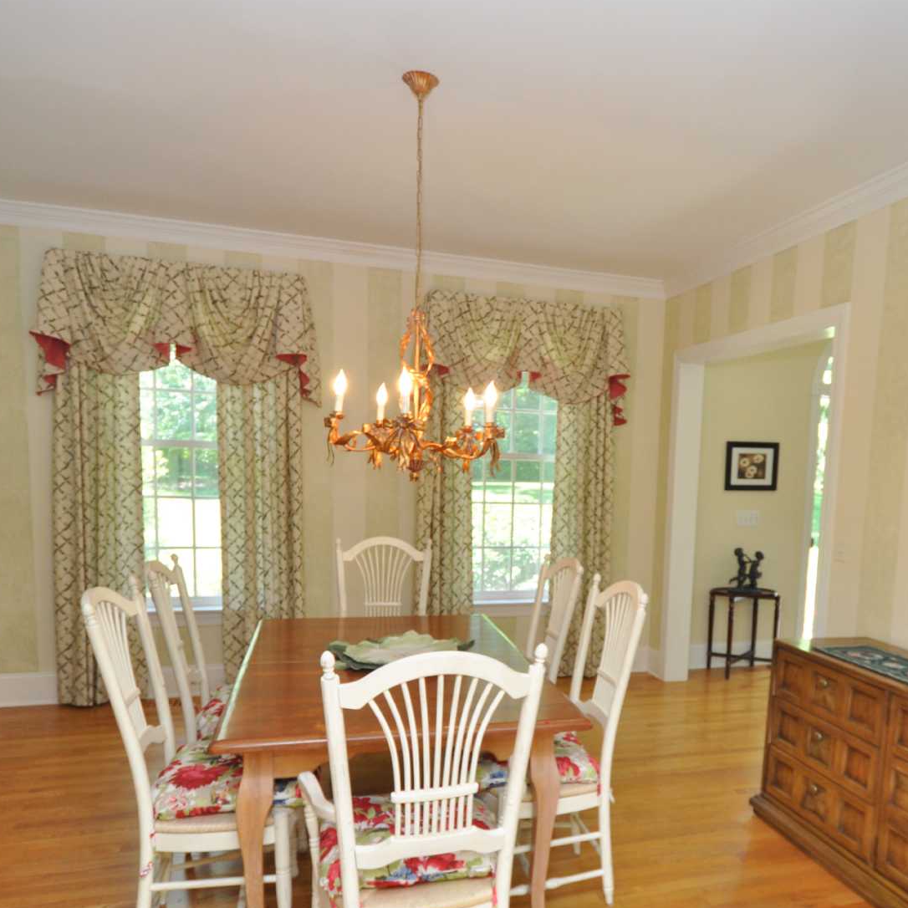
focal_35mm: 24
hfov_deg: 64.4
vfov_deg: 64.4
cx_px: 550
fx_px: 712
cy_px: 550
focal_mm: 10
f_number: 4
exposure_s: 1/60
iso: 560
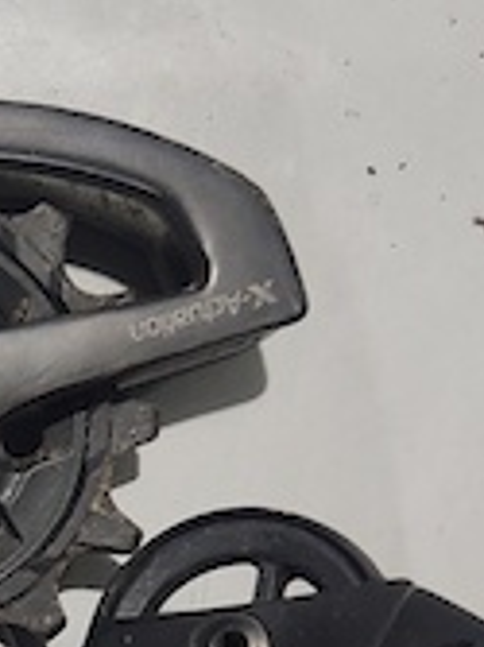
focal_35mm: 110
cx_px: -213
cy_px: 887
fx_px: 2053
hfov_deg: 12.8
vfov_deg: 16.7
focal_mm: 5.4
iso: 640
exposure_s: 1/40
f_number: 1.8
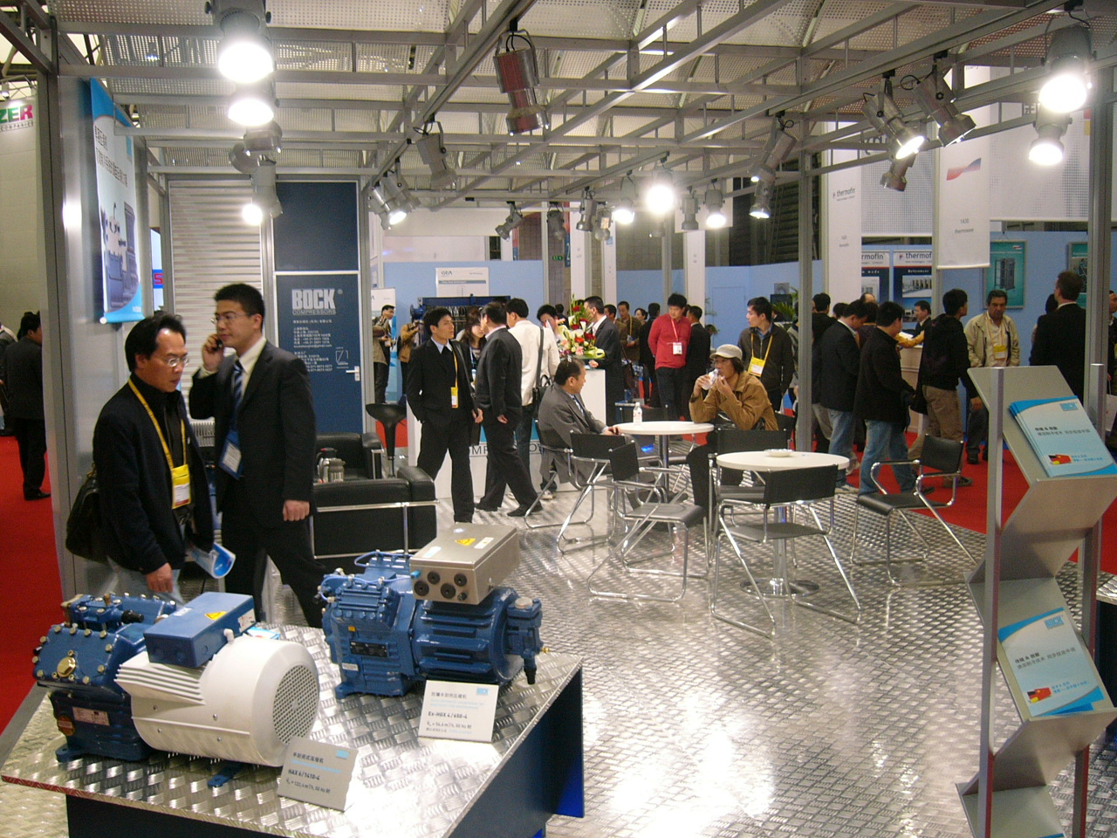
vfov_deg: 40.7
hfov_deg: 52.6
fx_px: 1129
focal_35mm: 35
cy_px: 419
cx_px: 558
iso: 100
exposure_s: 1/80
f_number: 2.8
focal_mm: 5.8
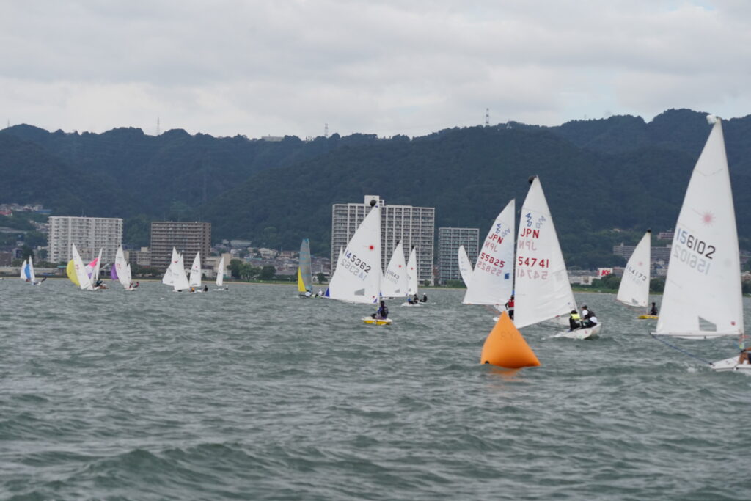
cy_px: 250
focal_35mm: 106
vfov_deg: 12.9
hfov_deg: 19.3
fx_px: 2211
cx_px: 376
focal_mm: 106
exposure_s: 1/4000
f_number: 7.1
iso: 2500
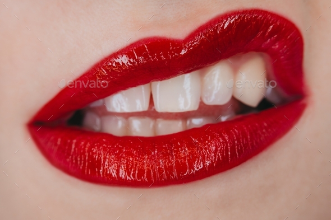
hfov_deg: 22.6
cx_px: 166
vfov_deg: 15.2
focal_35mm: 90
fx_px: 827
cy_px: 110
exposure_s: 1/125
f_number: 8
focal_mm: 90
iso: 640
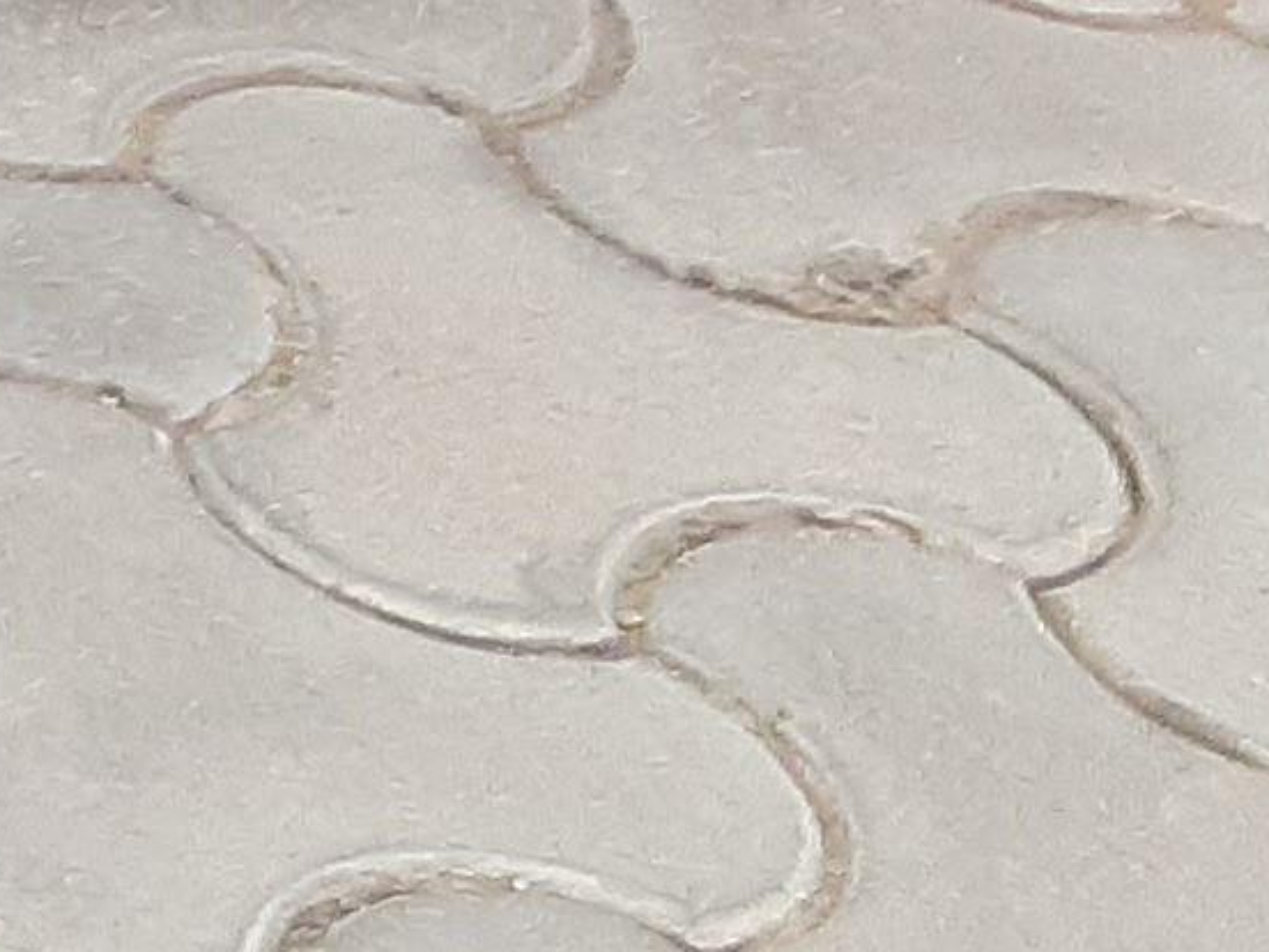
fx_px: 7405
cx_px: -3416
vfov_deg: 6.3
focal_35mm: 202
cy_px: -2587
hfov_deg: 7.6
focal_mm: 3.6
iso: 40
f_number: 1.9
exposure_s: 1/403
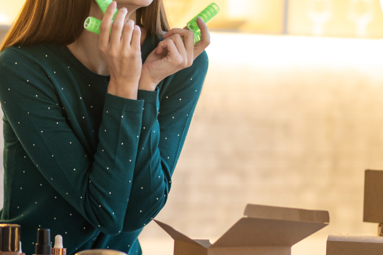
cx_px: 100
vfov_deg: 6.9
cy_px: 92
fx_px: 2116
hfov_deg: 10.3
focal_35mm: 199
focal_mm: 85
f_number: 2.2
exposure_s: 1/250
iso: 320
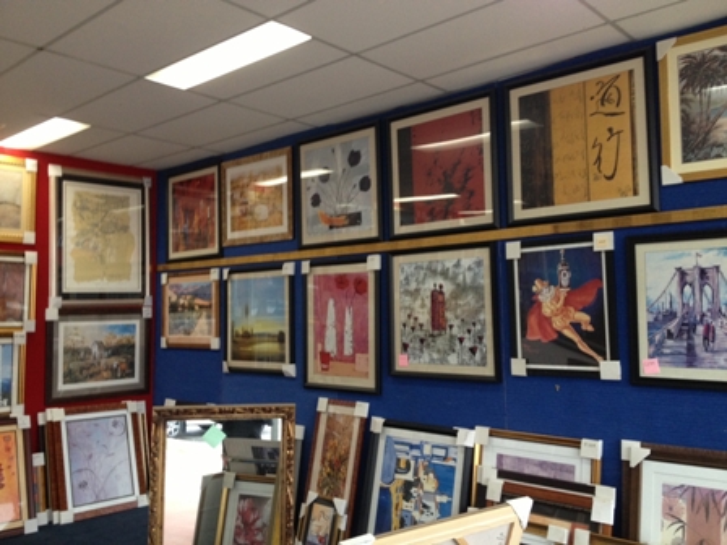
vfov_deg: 40.7
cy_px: 272
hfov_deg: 52.6
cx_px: 364
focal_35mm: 35
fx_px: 735
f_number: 2.4
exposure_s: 1/20
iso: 125
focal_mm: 4.28
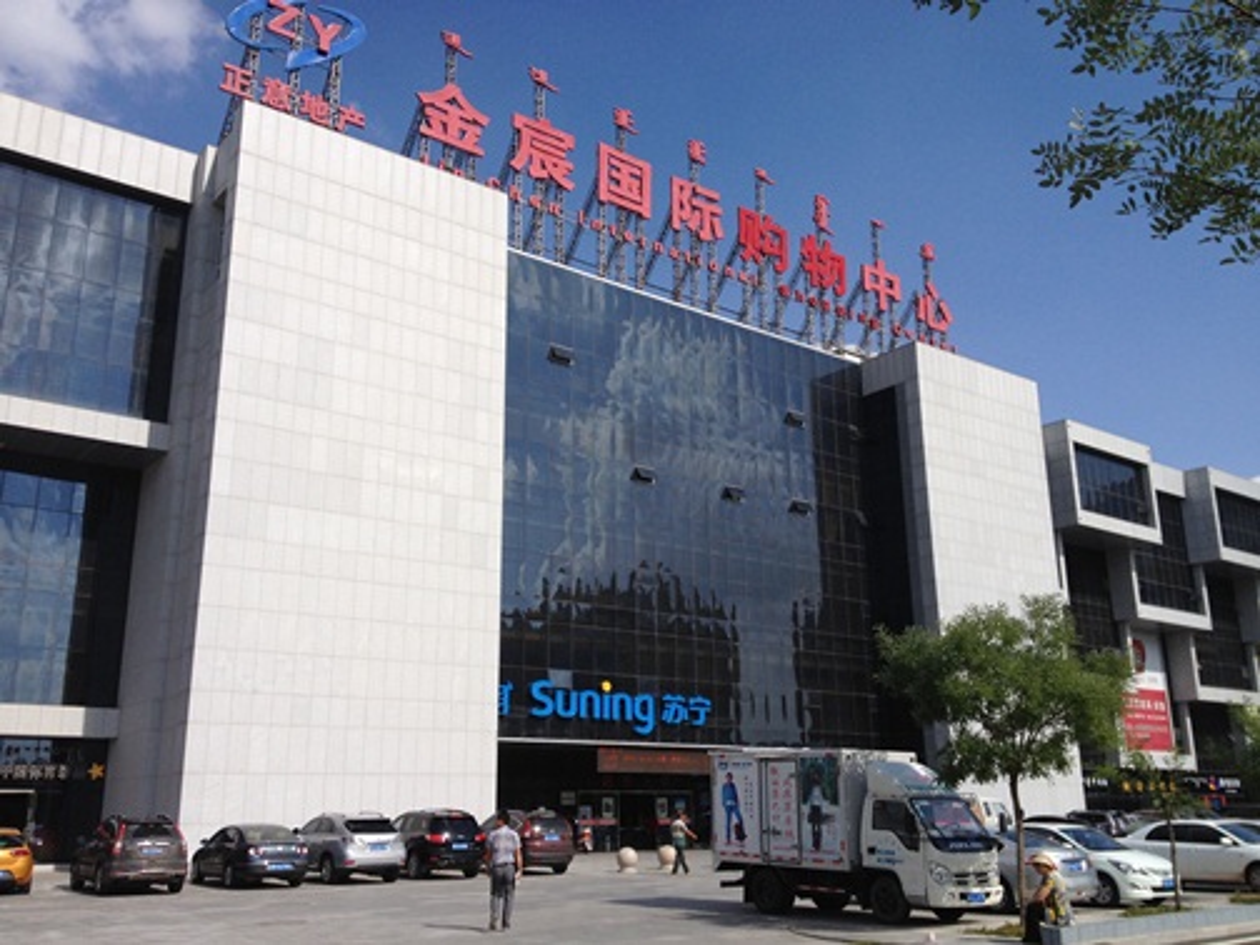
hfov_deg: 52.6
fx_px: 1274
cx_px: 630
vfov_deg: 40.7
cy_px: 472
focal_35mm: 35
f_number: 2.4
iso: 50
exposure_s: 1/2632
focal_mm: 4.28
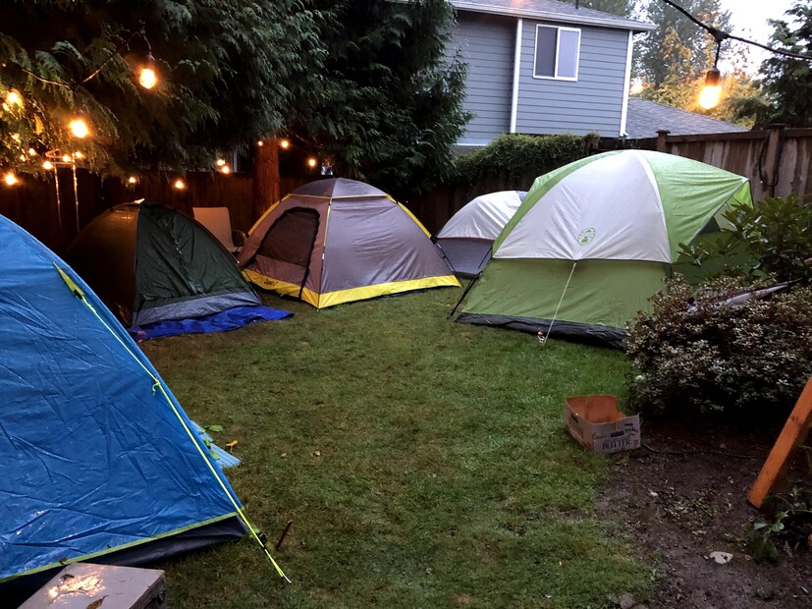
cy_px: 304
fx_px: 657
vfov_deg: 49.7
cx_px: 406
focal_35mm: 28
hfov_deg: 63.5
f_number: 1.8
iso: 100
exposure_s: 1/4
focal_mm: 3.99
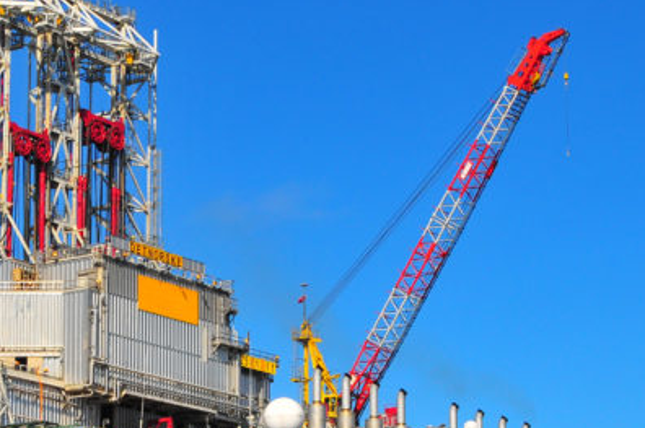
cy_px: 312
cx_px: 91
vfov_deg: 11.0
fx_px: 2219
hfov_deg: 16.4
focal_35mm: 124
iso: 250
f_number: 11
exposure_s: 1/500
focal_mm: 32
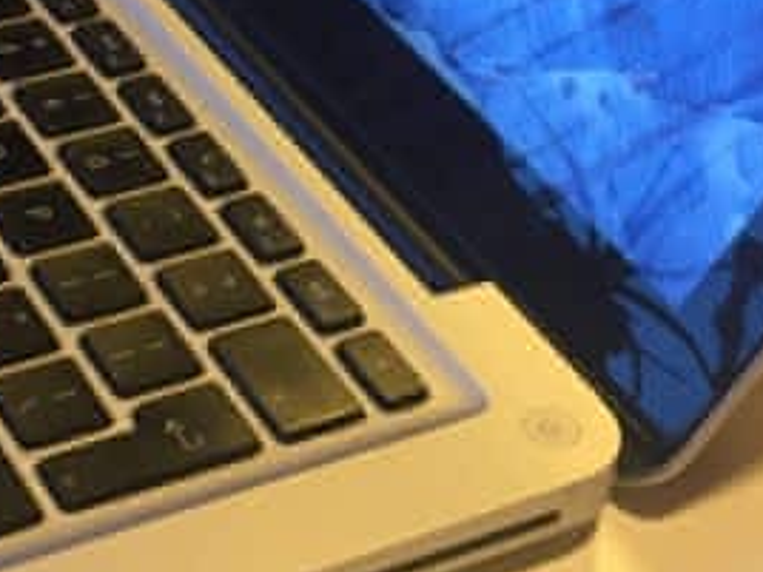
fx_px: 2447
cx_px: 185
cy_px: -14
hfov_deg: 17.6
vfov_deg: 13.1
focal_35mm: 111
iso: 250
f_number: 2.2
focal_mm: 4.15
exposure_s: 1/33
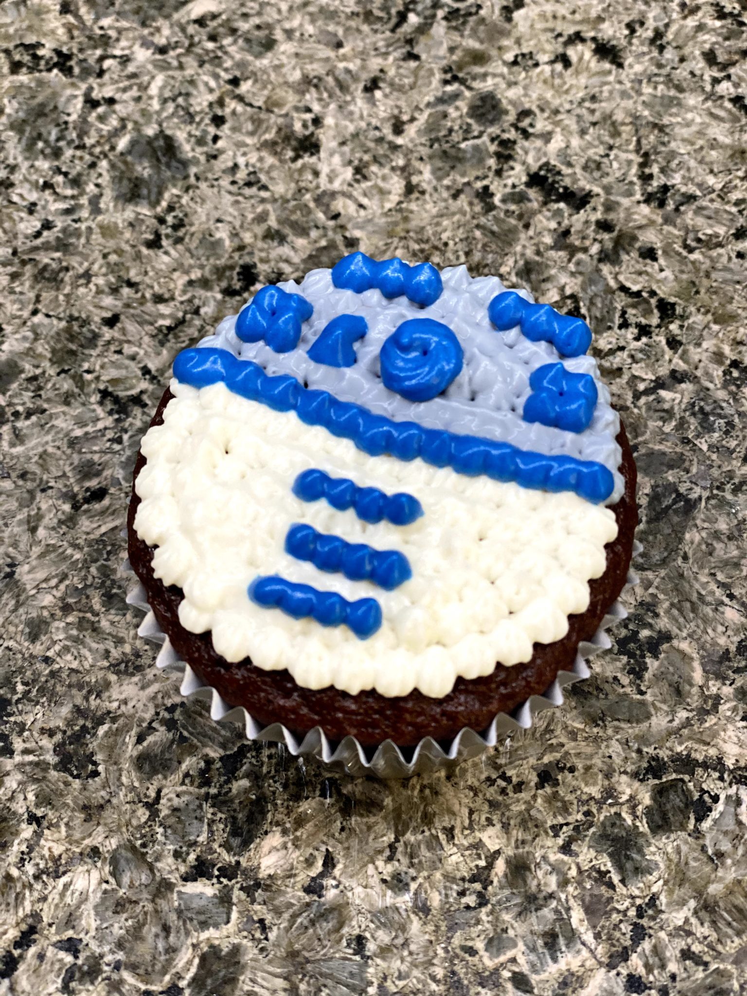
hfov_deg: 28.0
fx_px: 1496
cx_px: 374
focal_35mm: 52
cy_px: 498
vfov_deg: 36.8
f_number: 2
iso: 160
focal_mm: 6
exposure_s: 1/122
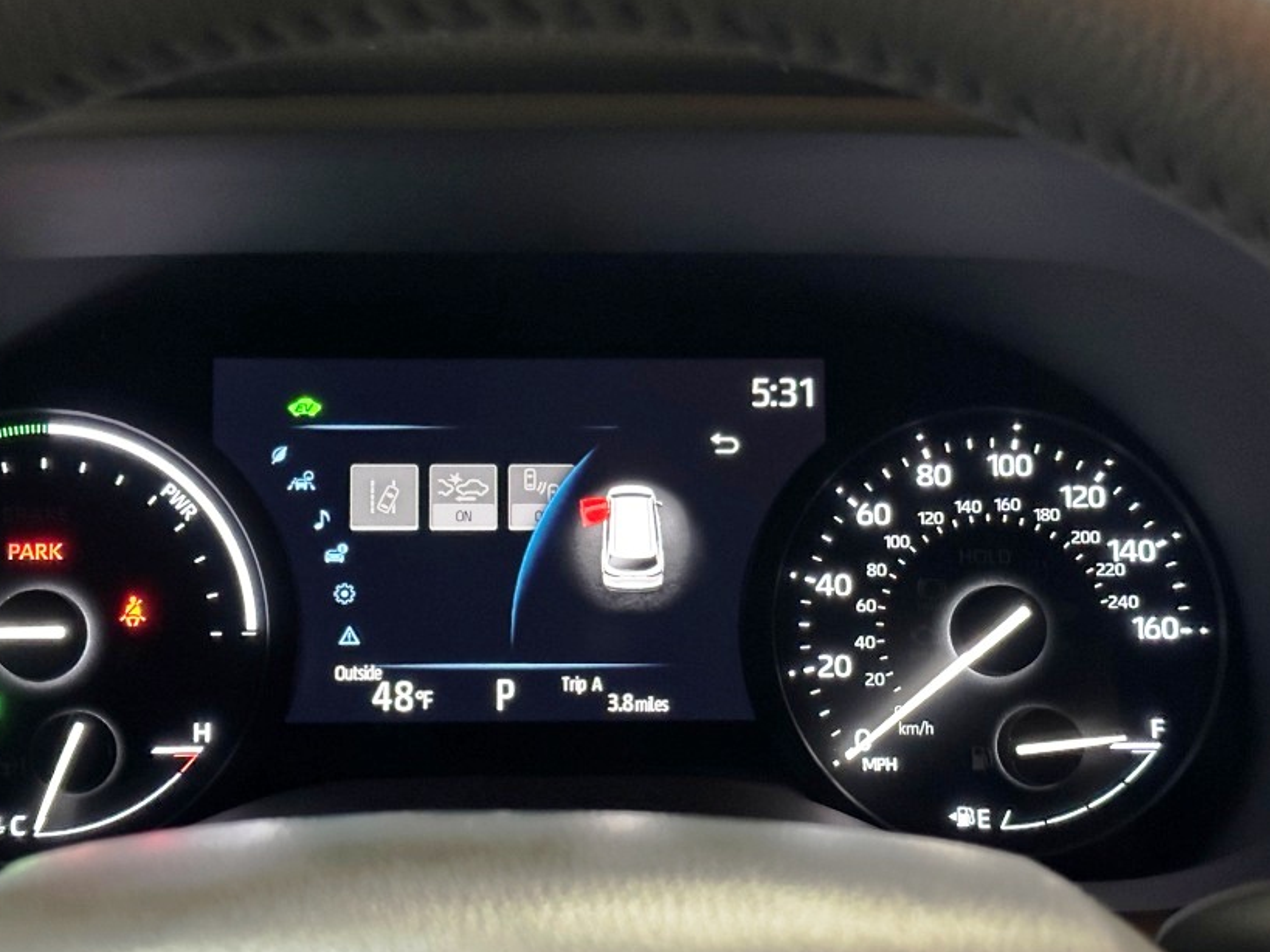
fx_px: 2201
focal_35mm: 60
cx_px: 547
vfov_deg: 24.4
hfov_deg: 32.1
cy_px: 512
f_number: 1.78
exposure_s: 1/24
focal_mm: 6.86
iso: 640
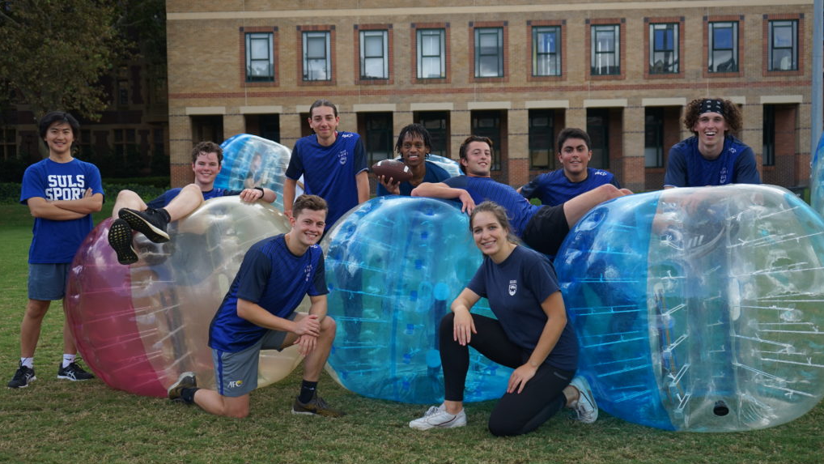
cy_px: 238
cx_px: 413
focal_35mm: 39
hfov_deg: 51.6
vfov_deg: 30.4
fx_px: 852
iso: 100
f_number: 4.5
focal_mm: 37
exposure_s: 1/200
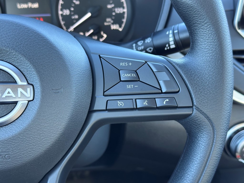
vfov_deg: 30.3
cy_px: 92
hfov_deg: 39.7
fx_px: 338
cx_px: 122
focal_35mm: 48
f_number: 1.78
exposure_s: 1/60
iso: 125
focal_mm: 6.86
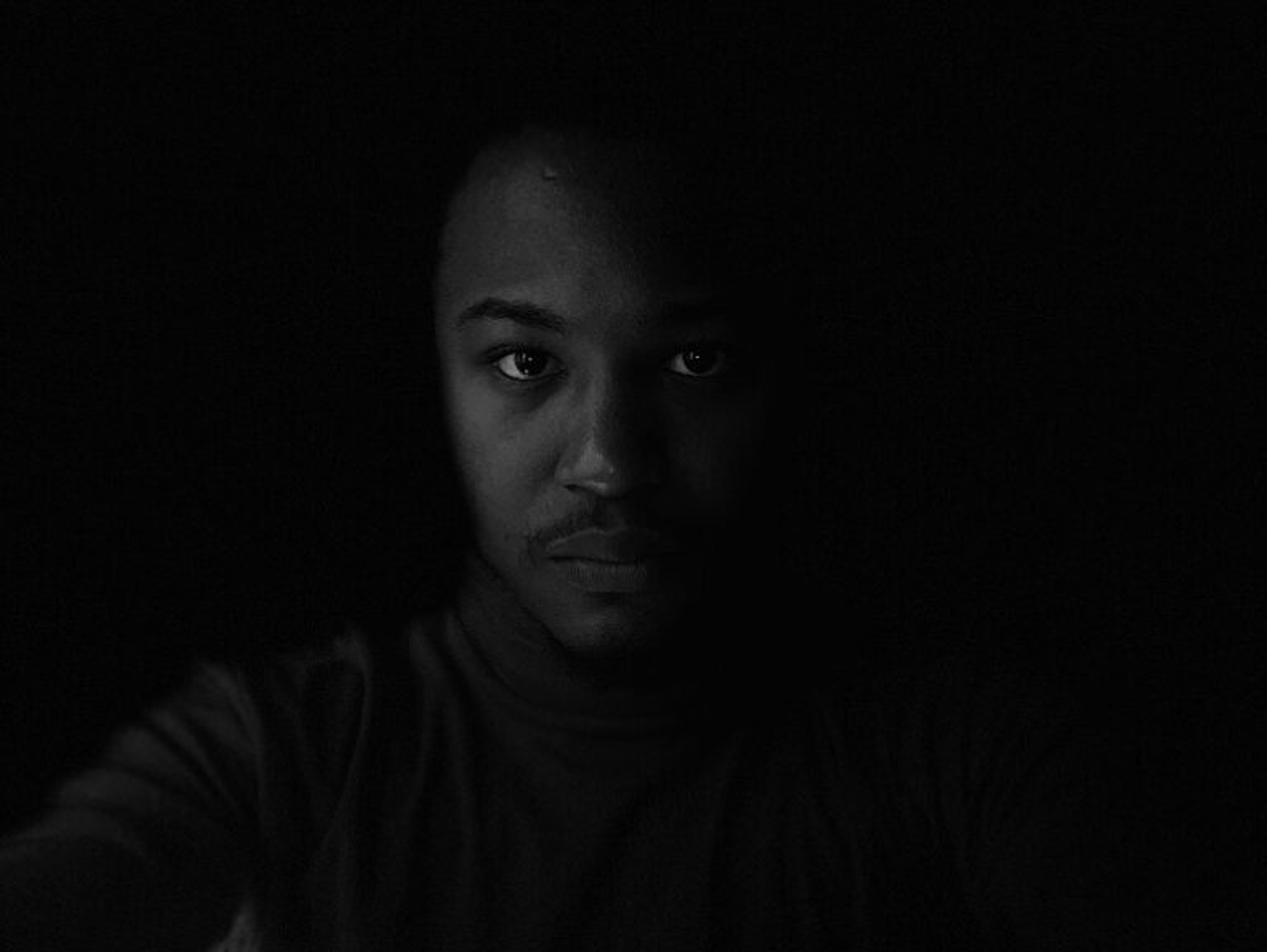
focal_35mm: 32
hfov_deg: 56.8
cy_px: 476
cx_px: 634
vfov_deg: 44.2
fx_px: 1172
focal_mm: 2.87
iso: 160
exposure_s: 1/16
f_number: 2.2
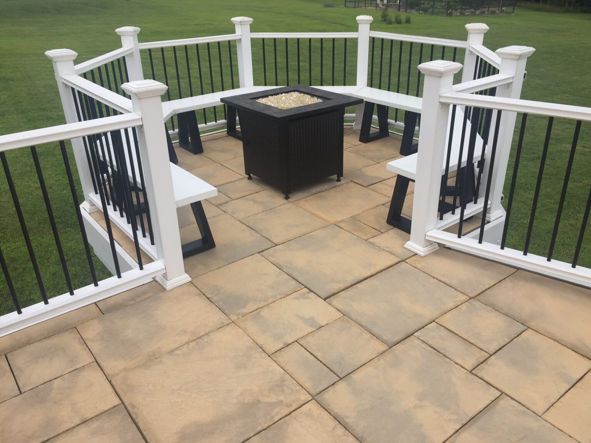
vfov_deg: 48.2
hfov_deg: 61.7
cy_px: 222
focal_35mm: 29
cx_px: 296
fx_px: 495
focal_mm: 4.15
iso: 32
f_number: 2.2
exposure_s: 1/1364
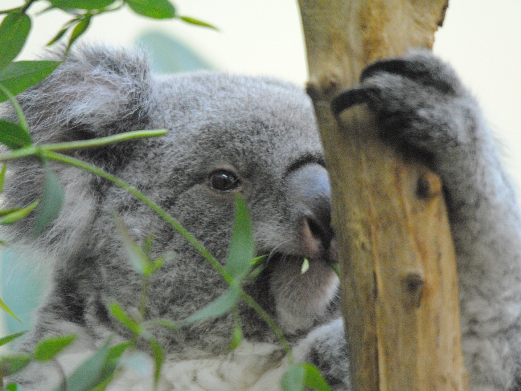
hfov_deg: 2.4
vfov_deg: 1.8
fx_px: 12206
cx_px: 236
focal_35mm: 811
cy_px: 196
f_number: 6.3
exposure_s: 1/125
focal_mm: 500
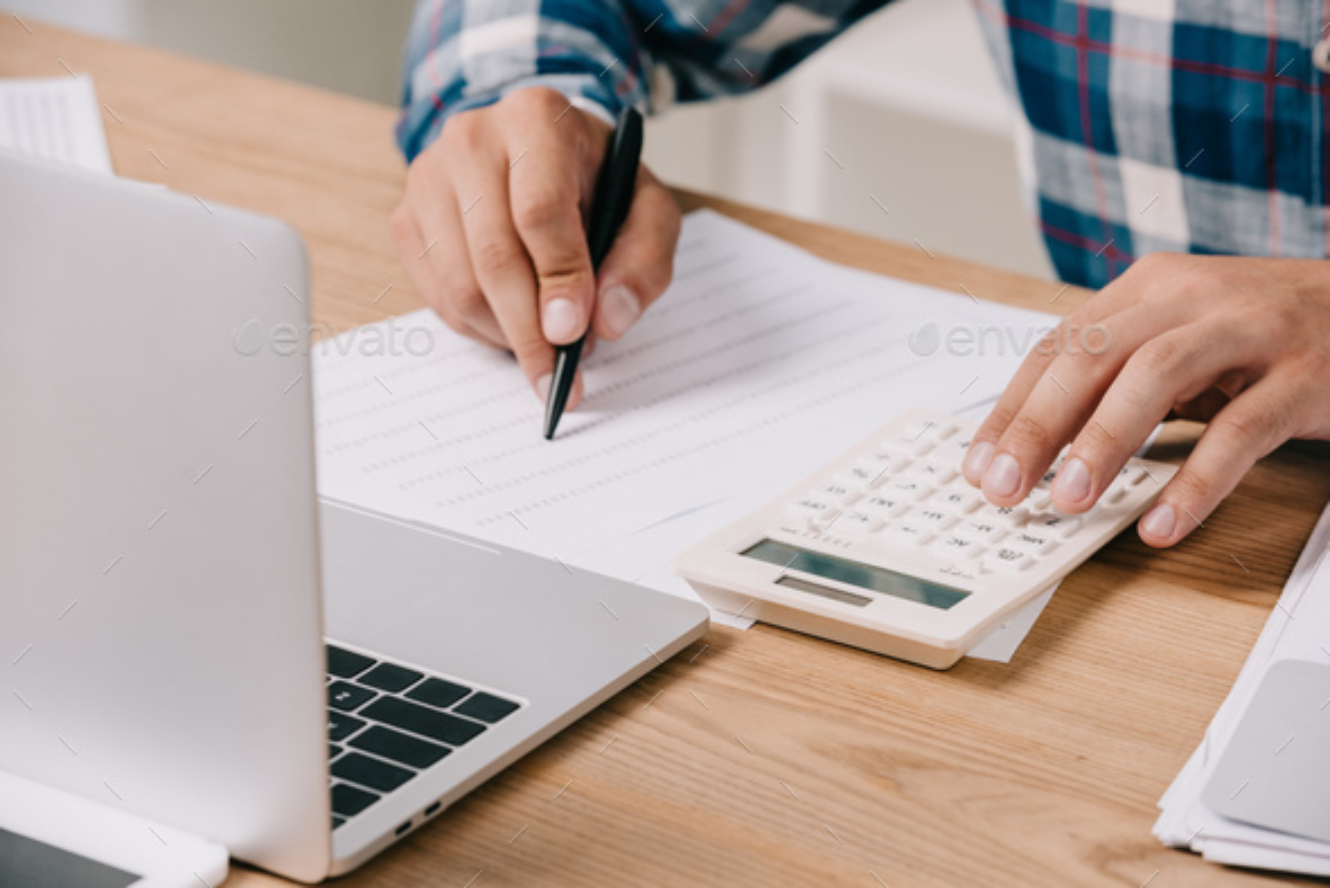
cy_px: 444
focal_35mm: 135
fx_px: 4990
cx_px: 665
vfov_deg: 10.2
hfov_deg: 15.2
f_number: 6.3
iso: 160
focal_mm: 135
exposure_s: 1/200
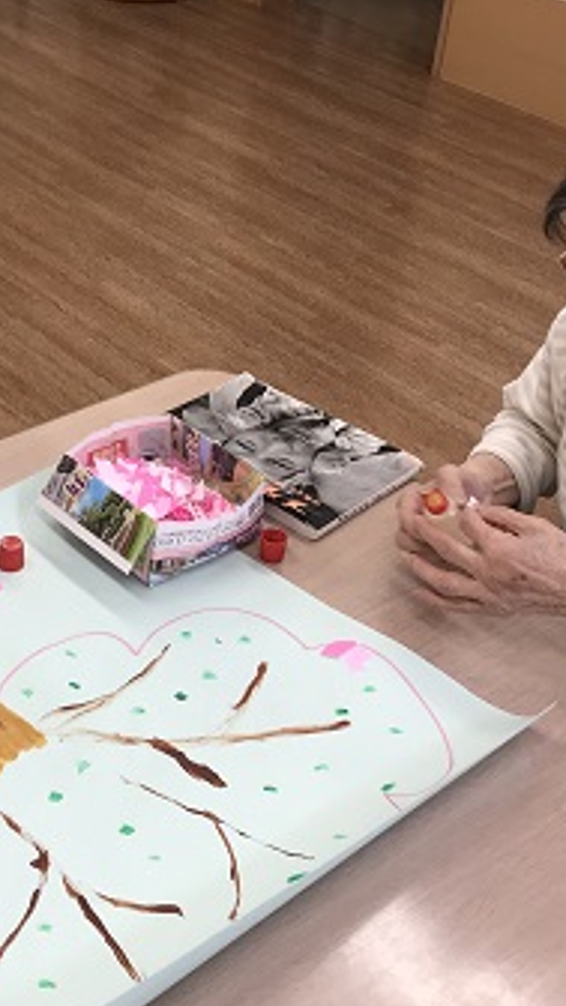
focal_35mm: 55
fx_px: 1467
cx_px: 160
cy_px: 431
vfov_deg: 37.8
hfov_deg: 21.7
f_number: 1.8
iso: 32
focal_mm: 3.99
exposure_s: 1/100
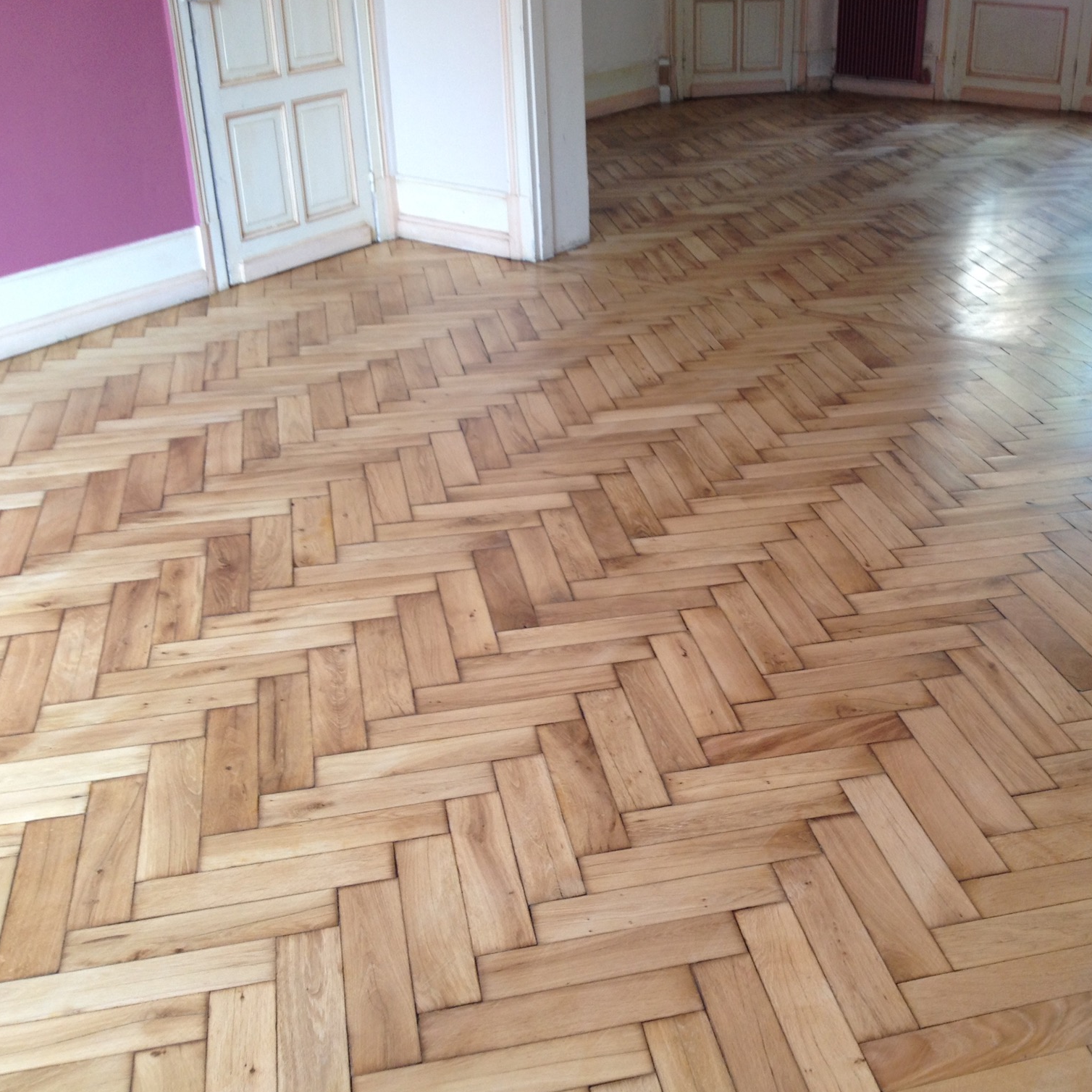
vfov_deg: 40.0
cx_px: 727
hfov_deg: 39.6
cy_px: 547
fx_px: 1499
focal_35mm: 42
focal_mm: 4.28
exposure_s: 1/24
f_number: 2.4
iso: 50
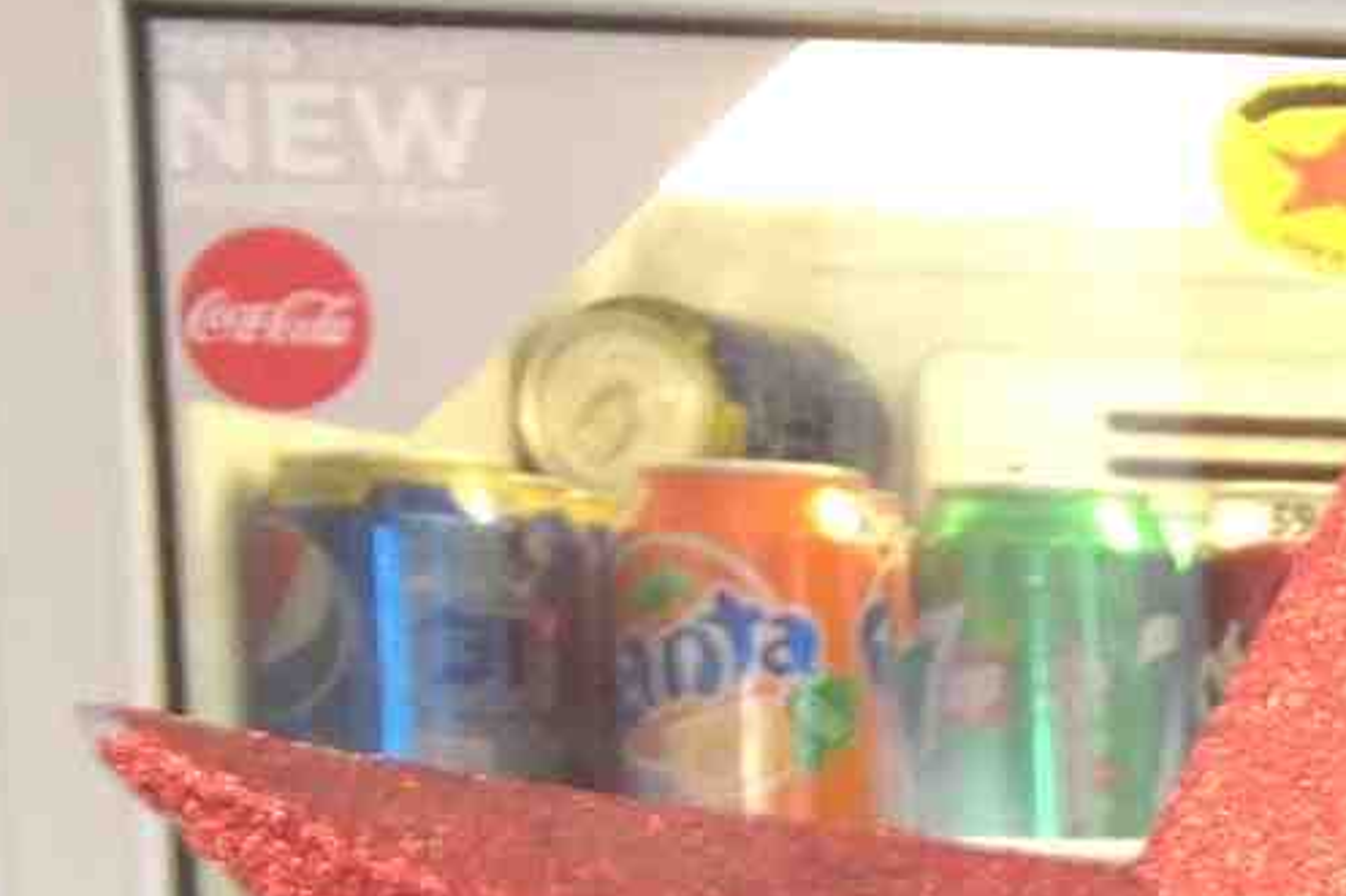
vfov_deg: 5.9
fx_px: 8444
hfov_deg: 8.1
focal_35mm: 226
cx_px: 3742
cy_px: 2031
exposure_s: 1/24
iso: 50
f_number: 2.4
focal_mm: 4.12
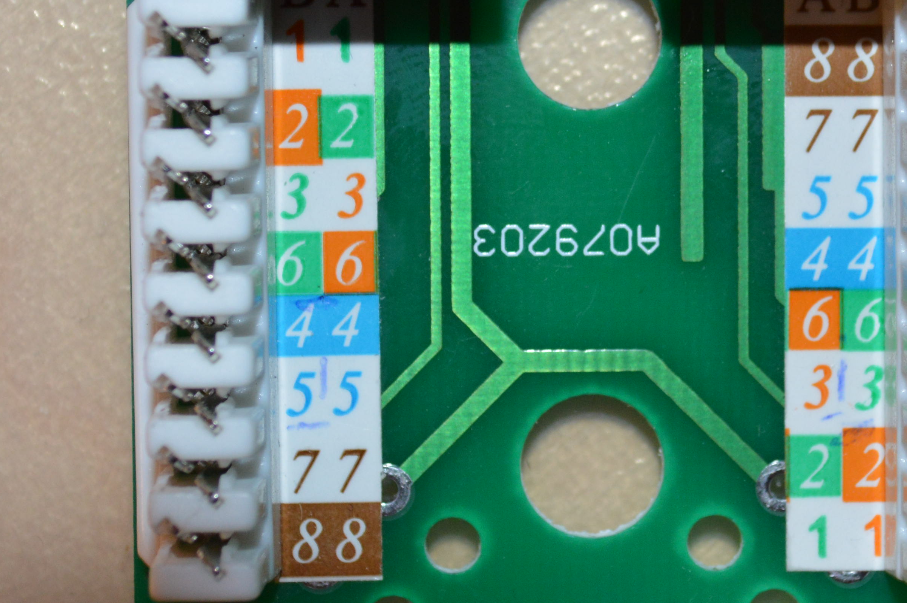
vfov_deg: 10.7
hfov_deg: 16.0
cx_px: 541
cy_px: 185
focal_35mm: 128
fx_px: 3222
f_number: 5
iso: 400
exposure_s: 1/60
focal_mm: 34
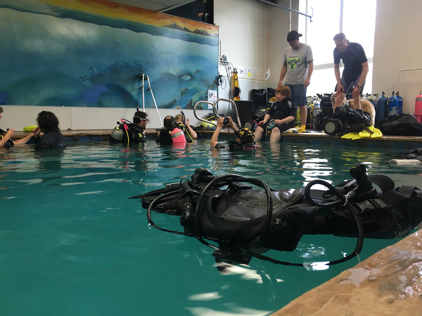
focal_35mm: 29
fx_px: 354
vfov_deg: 48.2
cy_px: 158
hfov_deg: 61.7
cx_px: 211
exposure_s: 1/30
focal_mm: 4.15
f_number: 2.2
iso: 50
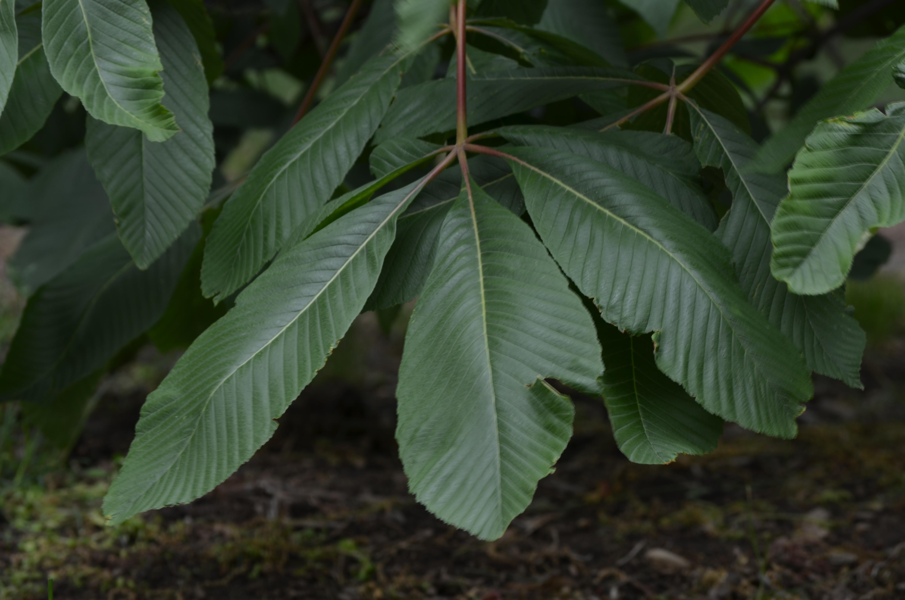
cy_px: 300
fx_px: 4591
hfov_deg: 11.3
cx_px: 452
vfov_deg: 7.5
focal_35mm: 183
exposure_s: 1/50
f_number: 8
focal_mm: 122
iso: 100
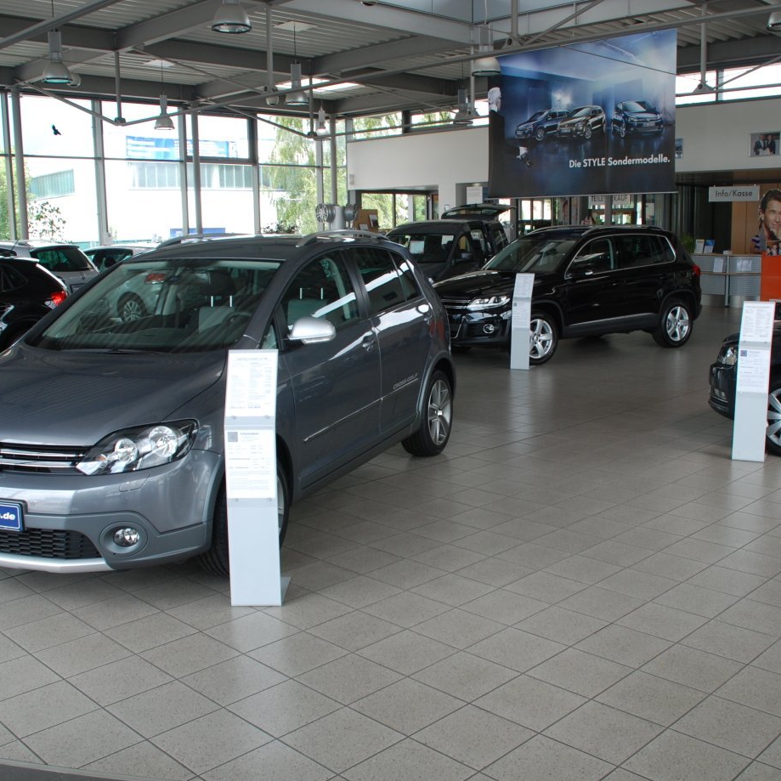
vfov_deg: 47.2
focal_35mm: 35
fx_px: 893
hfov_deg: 47.2
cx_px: 421
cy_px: 385
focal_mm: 18
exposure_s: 1/125
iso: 200
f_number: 5.6
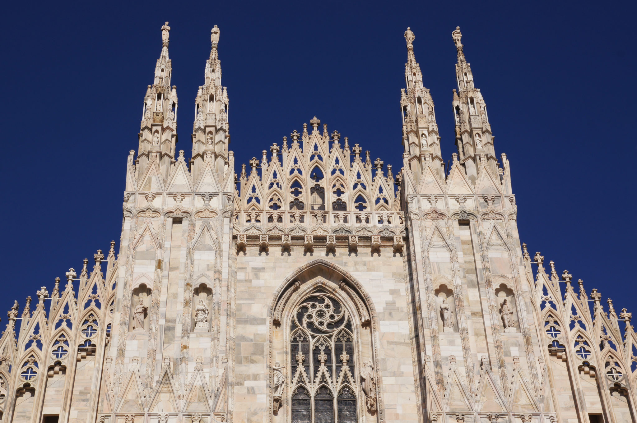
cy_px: 212
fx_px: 1193
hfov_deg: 29.9
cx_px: 318
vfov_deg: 20.1
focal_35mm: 68
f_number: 11
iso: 100
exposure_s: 1/250
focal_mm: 45
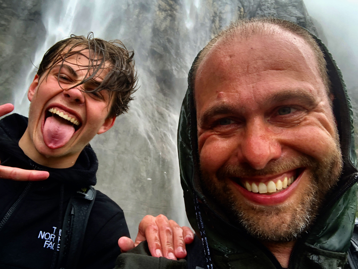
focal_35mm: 32
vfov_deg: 44.2
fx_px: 331
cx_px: 179
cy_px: 134
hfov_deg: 56.8
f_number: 2.2
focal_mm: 2.87
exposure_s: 1/120
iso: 40
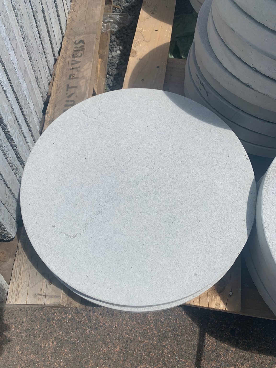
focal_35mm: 26
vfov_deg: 67.3
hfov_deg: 53.1
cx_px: 138
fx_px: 276
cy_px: 184
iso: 25
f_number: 1.8
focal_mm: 4.25
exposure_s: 1/3937
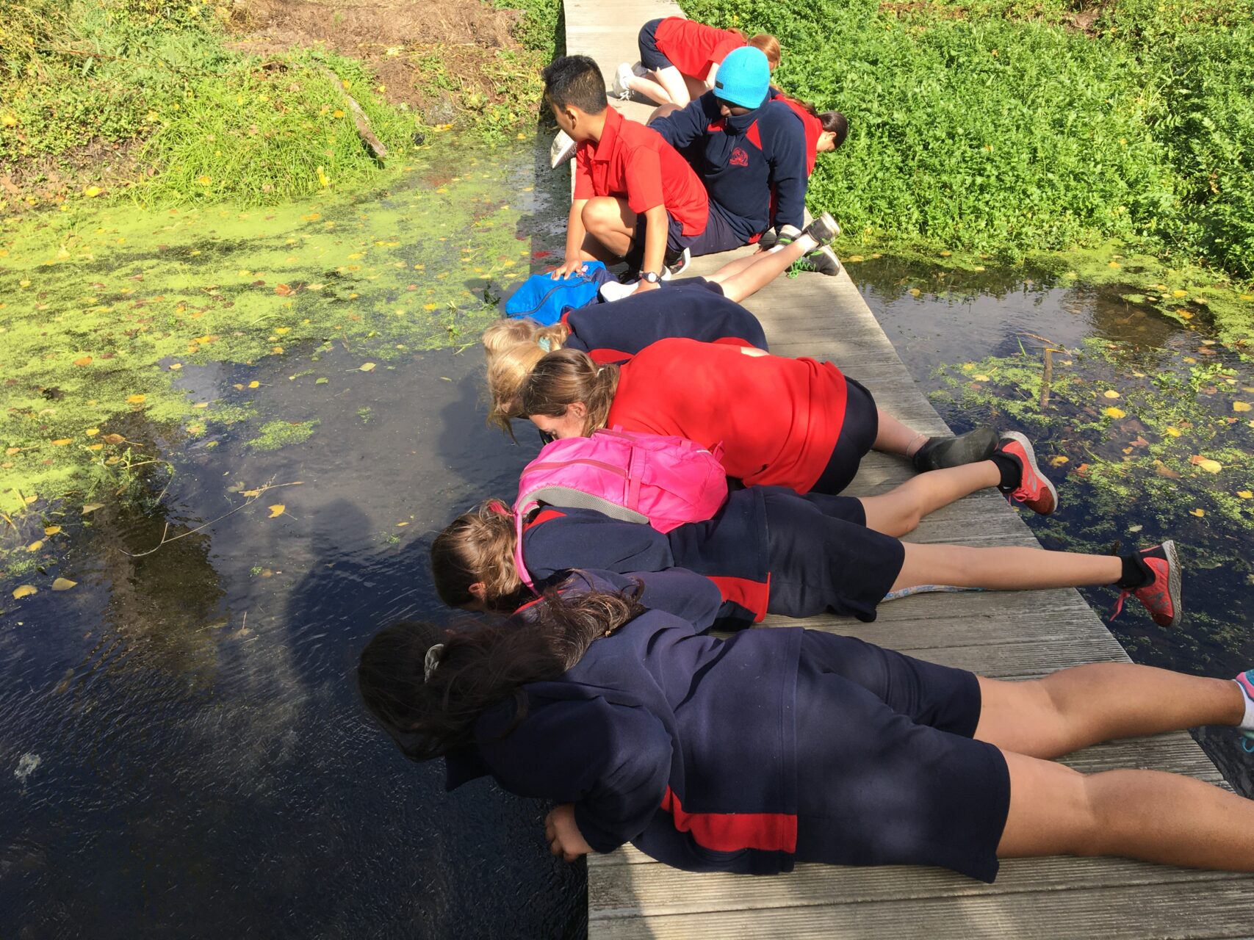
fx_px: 1050
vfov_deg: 48.2
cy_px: 470
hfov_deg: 61.7
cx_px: 627
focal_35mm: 29
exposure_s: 1/641
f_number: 2.2
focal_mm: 4.15
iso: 25
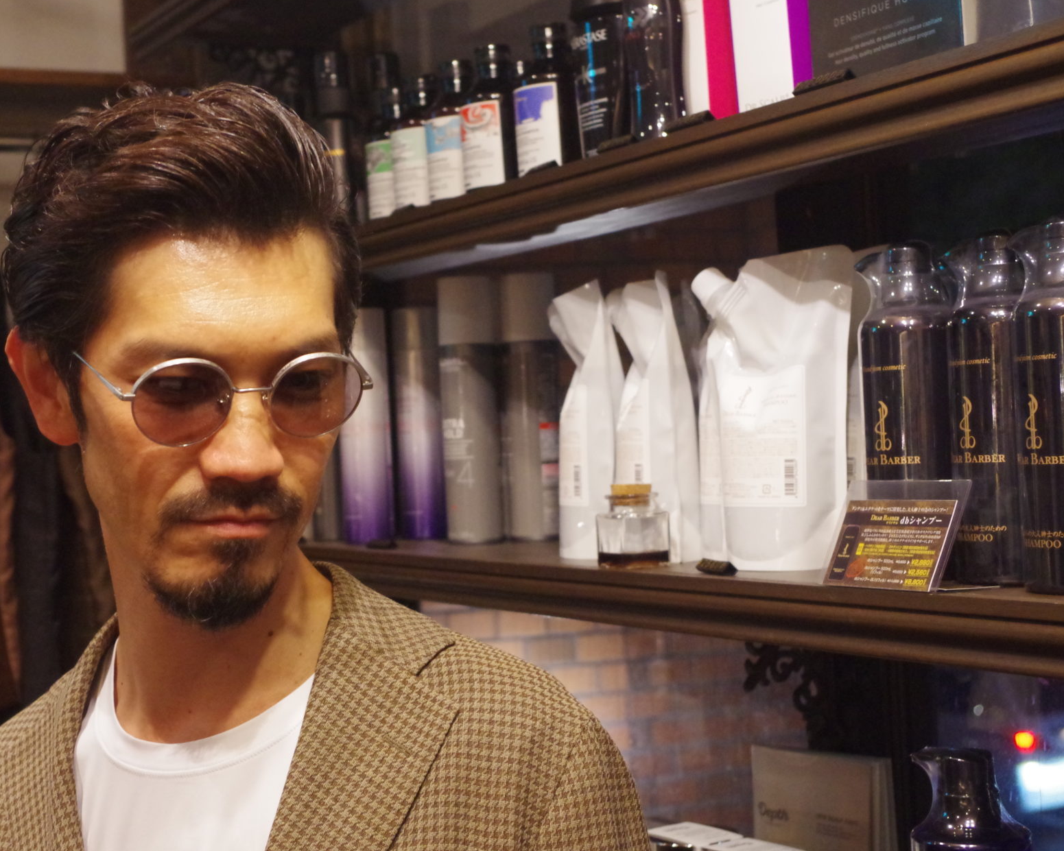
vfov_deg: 26.7
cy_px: 447
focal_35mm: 57
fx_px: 1795
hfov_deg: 32.9
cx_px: 405
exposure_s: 1/40
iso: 3200
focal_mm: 30.63
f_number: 5
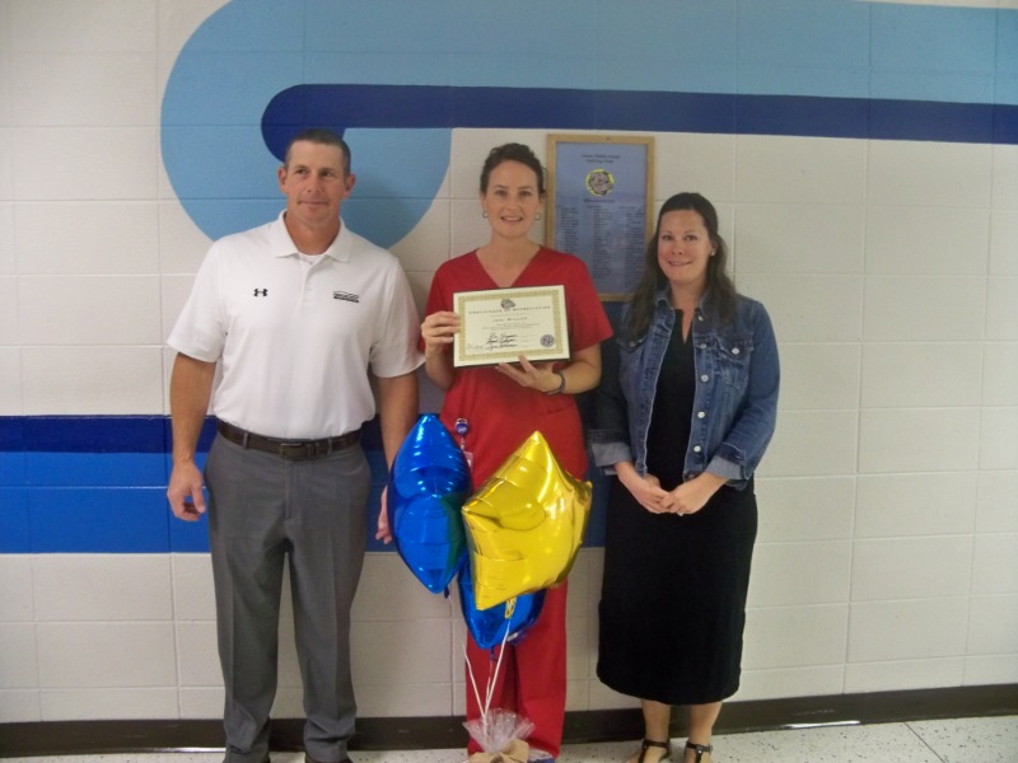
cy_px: 382
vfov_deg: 40.7
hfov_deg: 52.6
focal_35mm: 35
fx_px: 1029
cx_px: 509
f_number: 3.5
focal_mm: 6.2
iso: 400
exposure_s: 1/15
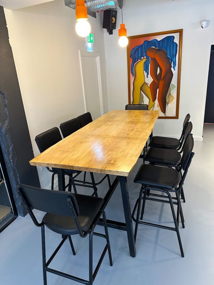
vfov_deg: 71.6
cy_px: 142
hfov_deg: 56.8
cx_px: 107
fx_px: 198
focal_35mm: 24
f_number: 1.78
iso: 250
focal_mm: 6.86
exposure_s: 1/50
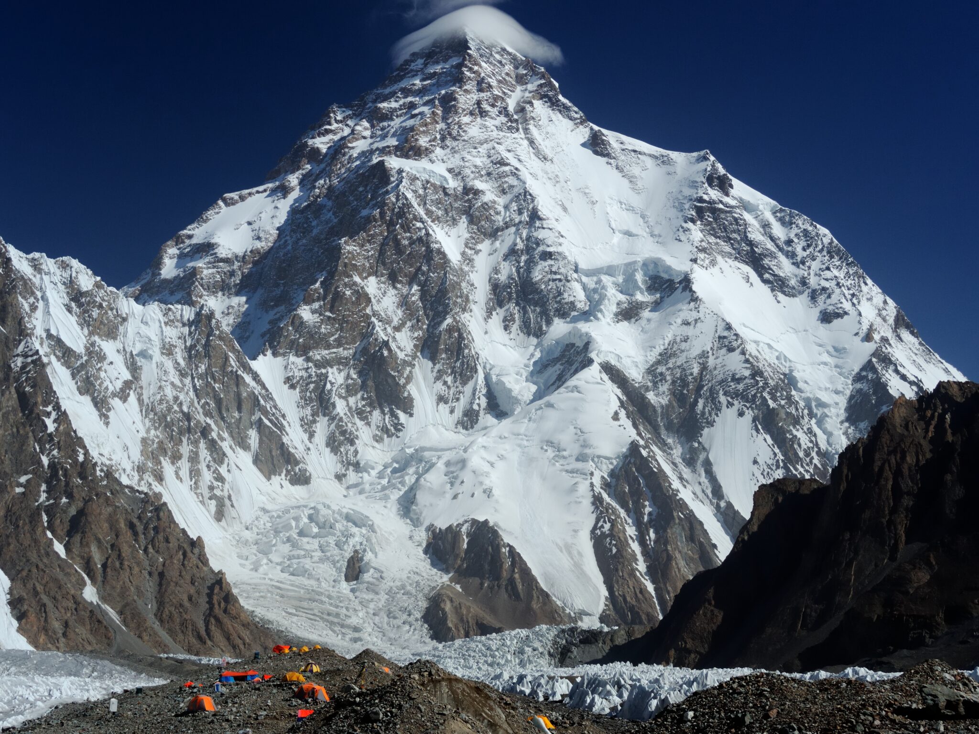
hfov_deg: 33.2
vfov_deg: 25.2
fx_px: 1640
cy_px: 367
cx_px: 490
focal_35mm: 58
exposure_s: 1/1000
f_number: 3.5
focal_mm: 12.5
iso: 100
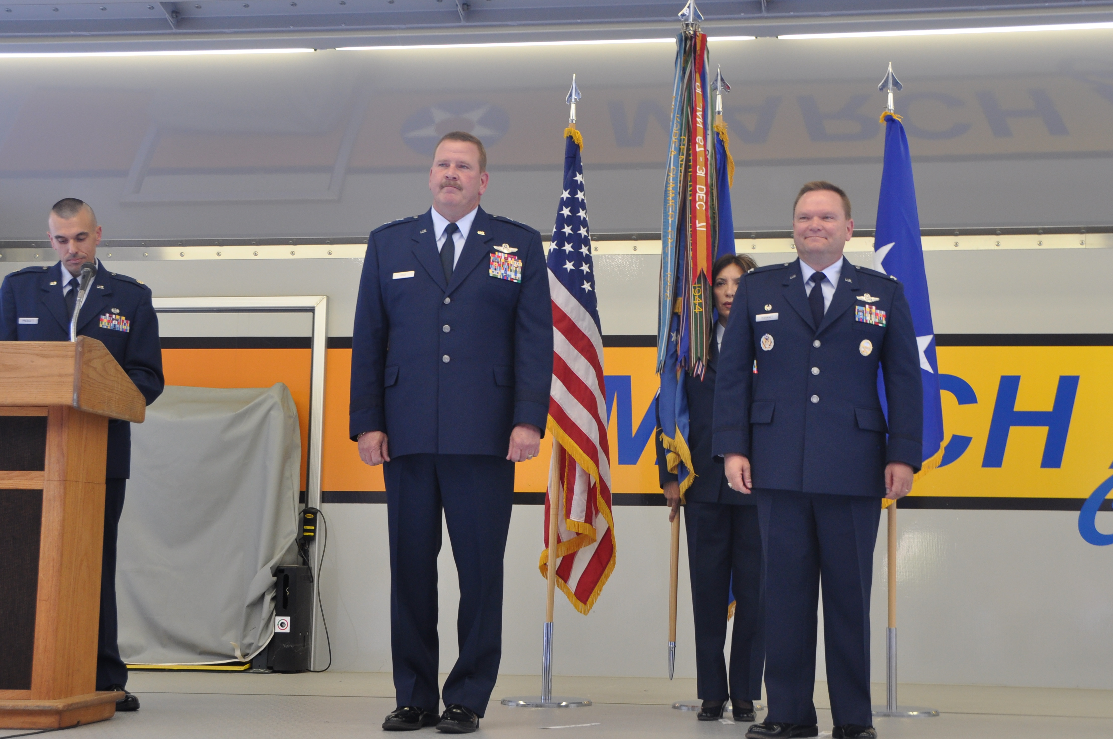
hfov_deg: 33.6
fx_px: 1842
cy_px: 353
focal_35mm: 60
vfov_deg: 22.7
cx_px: 634
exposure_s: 1/60
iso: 400
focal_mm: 31
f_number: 5.6
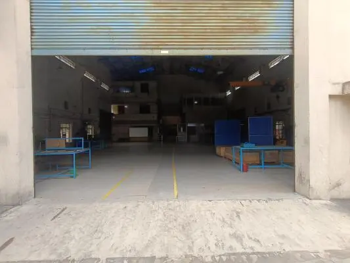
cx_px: 175
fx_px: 162
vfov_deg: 78.1
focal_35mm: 16
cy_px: 132
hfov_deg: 94.5
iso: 64
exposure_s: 1/226
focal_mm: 2.78
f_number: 2.2
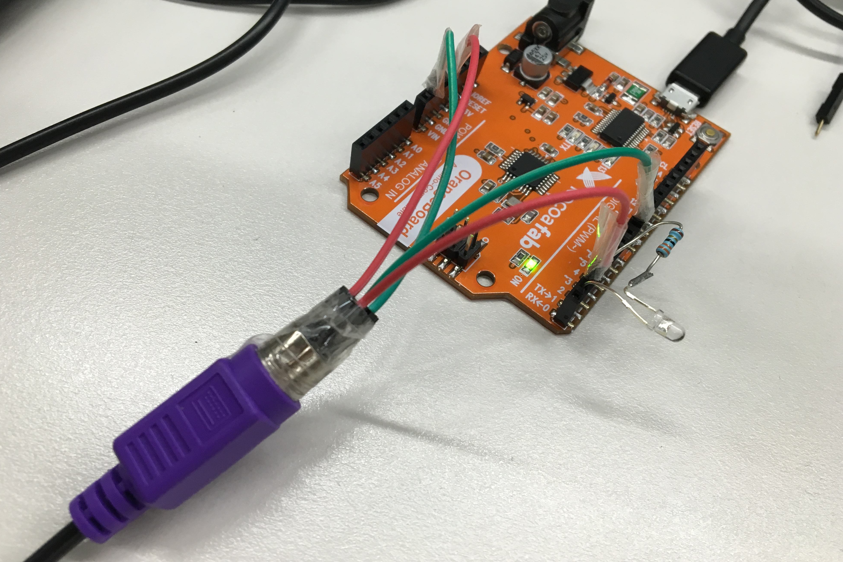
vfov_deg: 42.3
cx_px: 428
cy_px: 255
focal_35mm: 31
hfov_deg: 60.3
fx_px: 726
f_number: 2.2
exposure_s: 1/30
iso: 32
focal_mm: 4.15
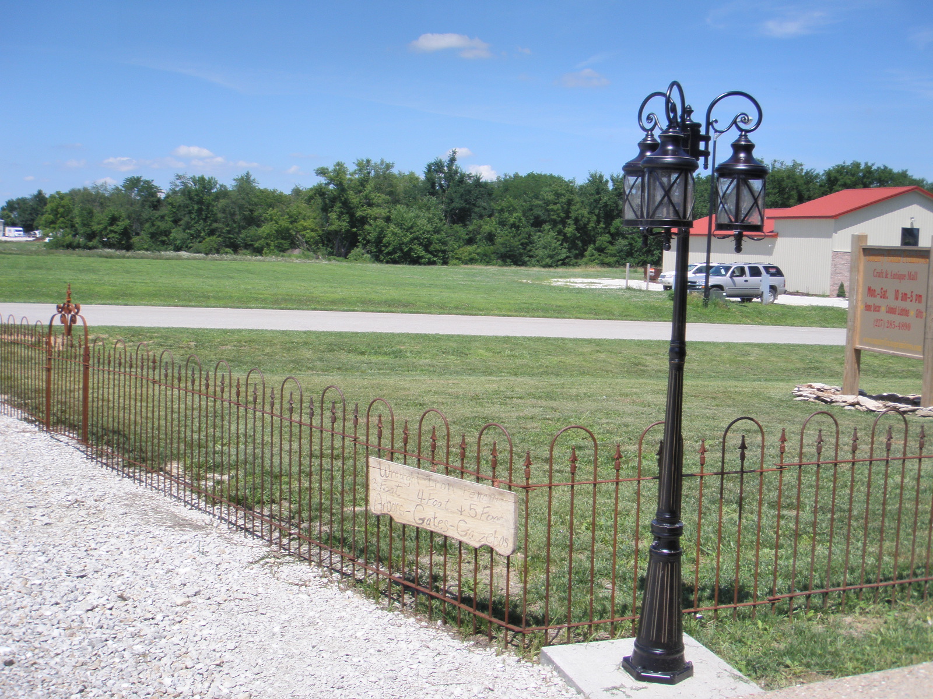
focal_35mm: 38
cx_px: 466
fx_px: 1024
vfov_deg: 37.7
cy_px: 350
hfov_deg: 49.0
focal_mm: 6.7
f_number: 6.6
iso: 50
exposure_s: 1/250
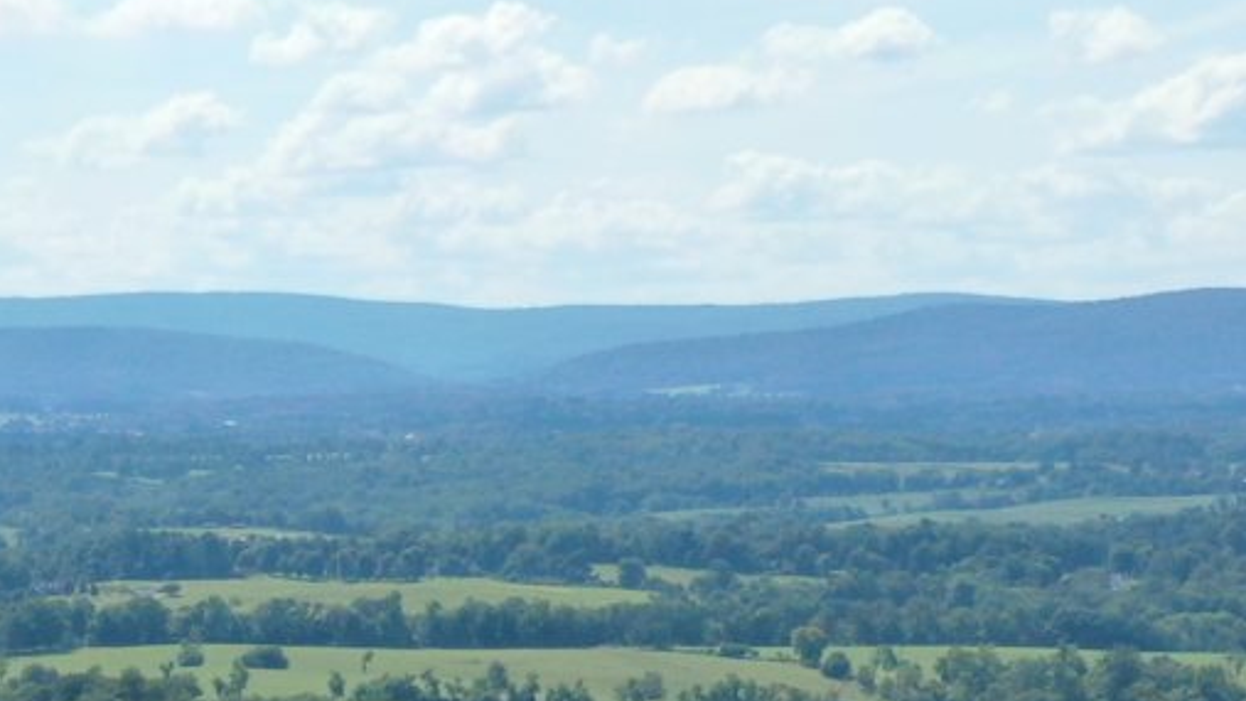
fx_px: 4889
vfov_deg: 7.9
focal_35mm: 148
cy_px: 1352
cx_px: 425
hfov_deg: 14.5
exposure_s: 1/500
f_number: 6.3
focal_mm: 10.26
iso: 100
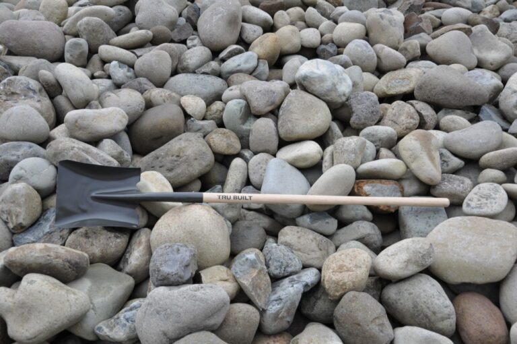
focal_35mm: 38
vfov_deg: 35.4
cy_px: 172
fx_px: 538
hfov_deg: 51.3
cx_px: 258
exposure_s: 1/160
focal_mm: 25
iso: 200
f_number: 6.3
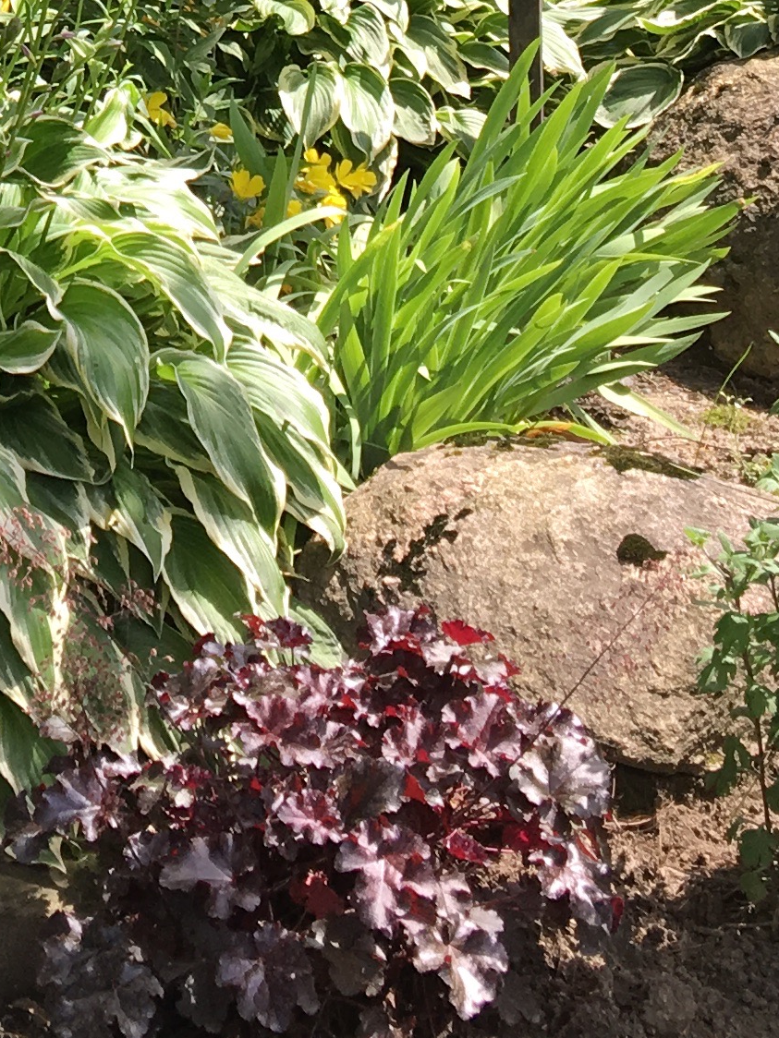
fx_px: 3121
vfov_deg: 17.6
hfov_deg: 13.8
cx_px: -173
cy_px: -359
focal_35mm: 104
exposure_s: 1/561
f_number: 2.2
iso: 25
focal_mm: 4.15
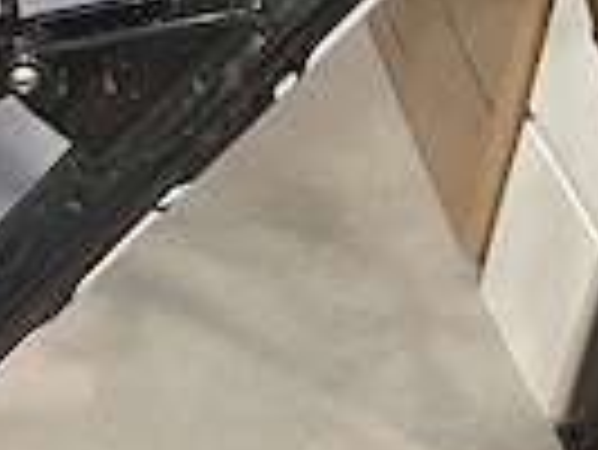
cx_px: -99
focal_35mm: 156
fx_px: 2697
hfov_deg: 12.4
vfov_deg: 9.5
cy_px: 261
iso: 250
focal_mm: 4.2
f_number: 1.6
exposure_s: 1/60
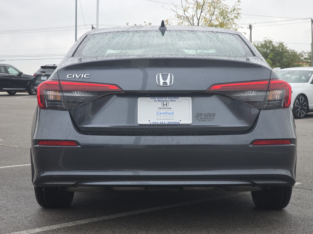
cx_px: 156
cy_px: 117
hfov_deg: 28.2
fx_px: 624
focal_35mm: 69
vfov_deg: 21.3
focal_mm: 7.9
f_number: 2.4
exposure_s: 1/499
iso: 50
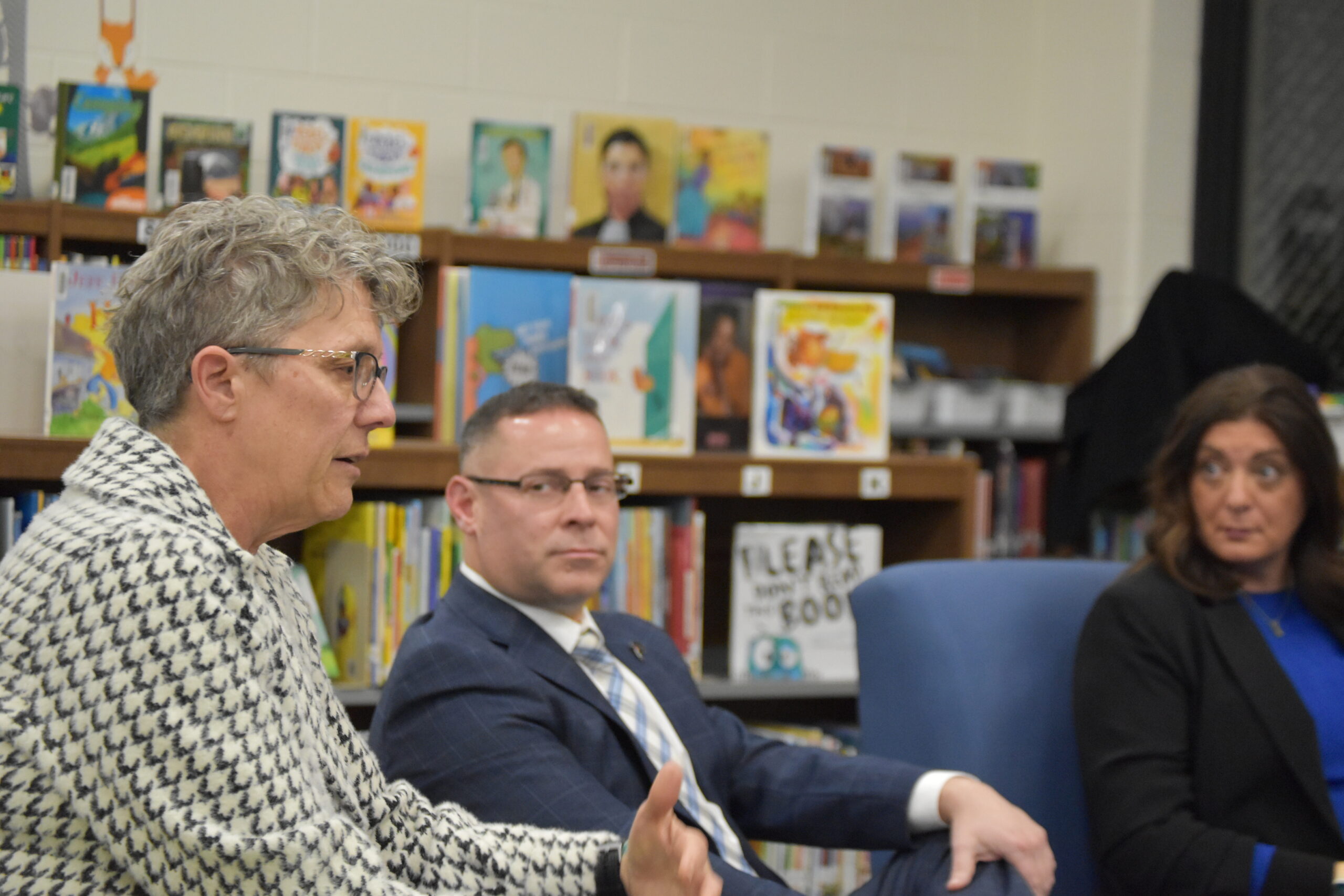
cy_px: 448
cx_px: 672
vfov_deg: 15.2
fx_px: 3361
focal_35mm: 90
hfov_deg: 22.6
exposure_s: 1/125
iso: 4000
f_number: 4
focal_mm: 60
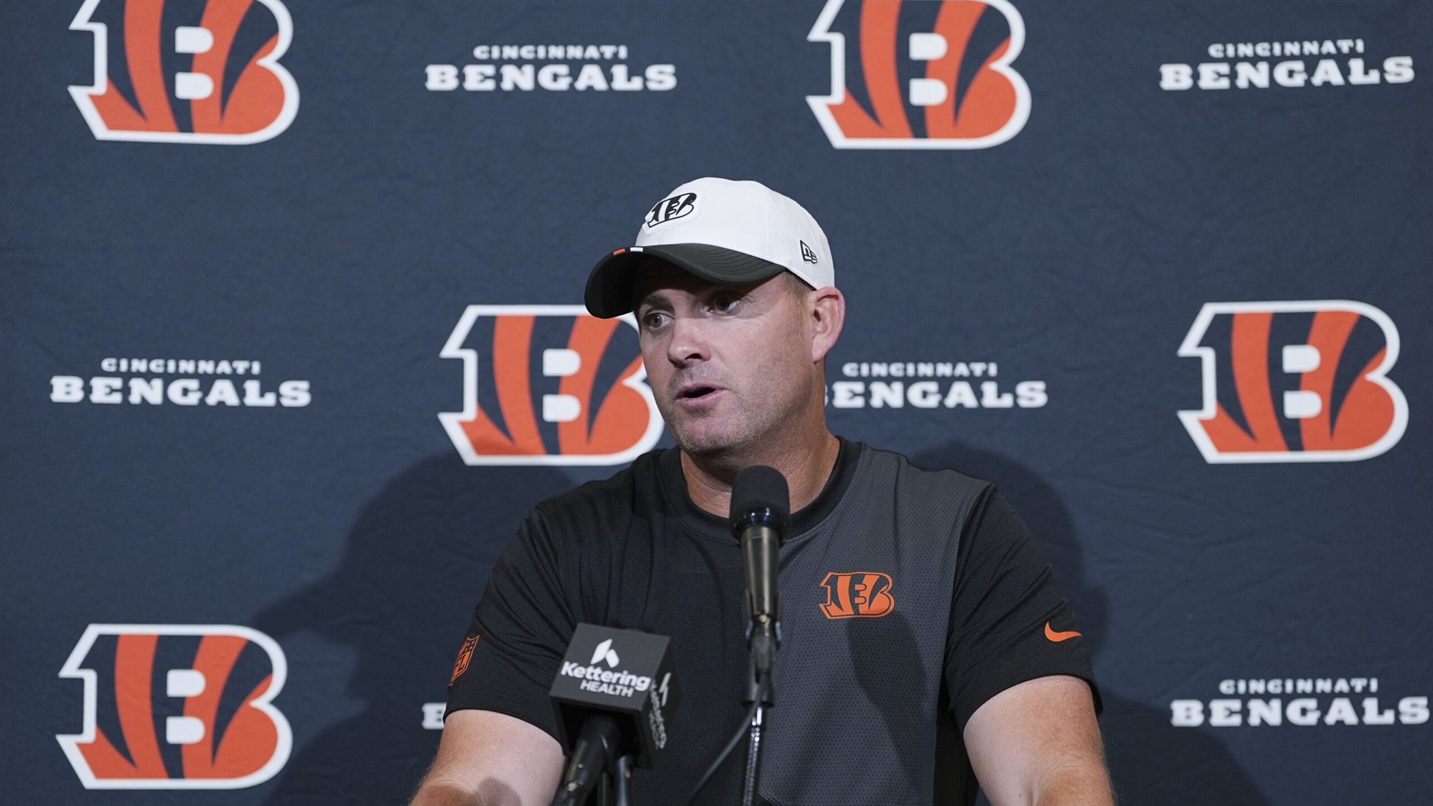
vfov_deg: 8.7
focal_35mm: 140
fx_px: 5319
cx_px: 714
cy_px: 447
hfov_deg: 15.3
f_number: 2.8
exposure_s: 1/400
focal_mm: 133
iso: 500
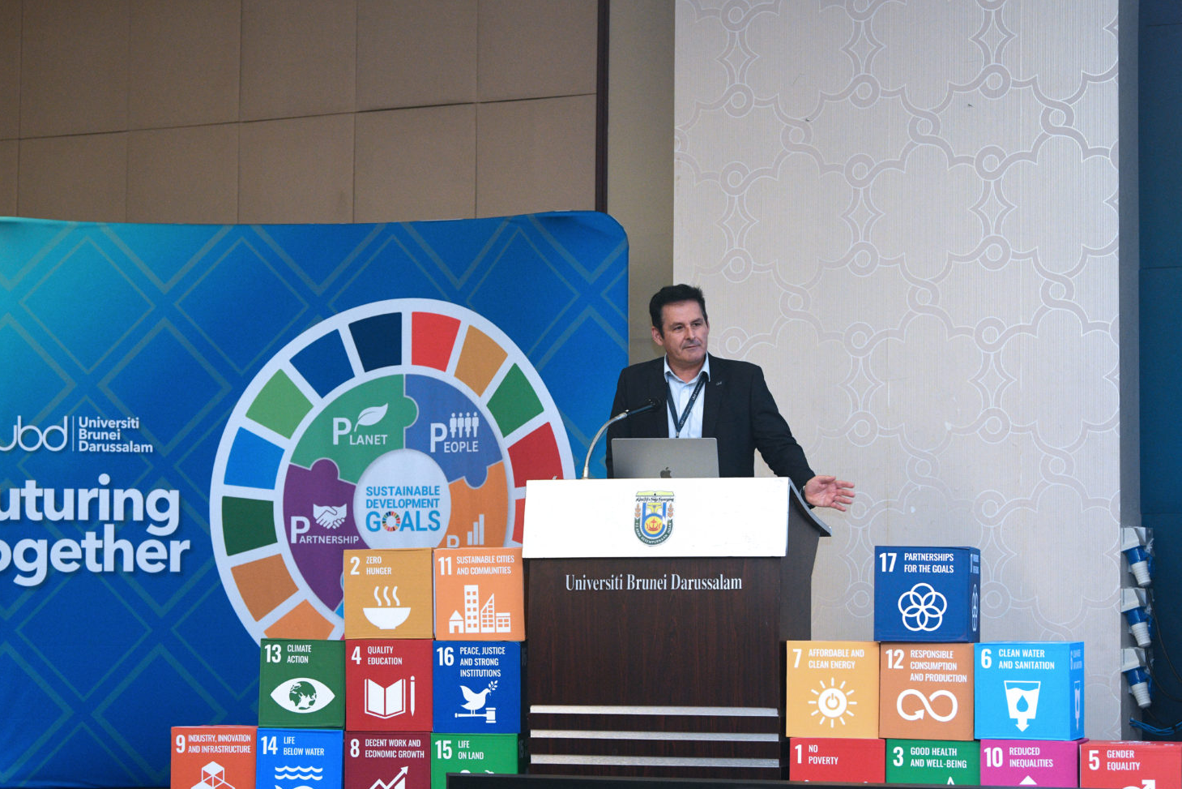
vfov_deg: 13.7
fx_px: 3283
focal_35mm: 100
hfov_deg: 20.4
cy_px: 401
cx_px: 566
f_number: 4
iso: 2500
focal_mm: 95
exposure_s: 1/160
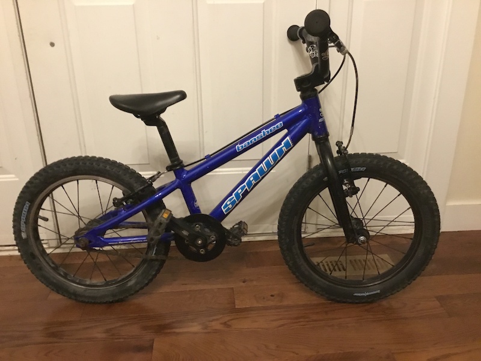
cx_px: 240
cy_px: 180
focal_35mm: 31
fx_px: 431
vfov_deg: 45.4
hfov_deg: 58.4
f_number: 2.4
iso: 500
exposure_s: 1/15
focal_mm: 3.3
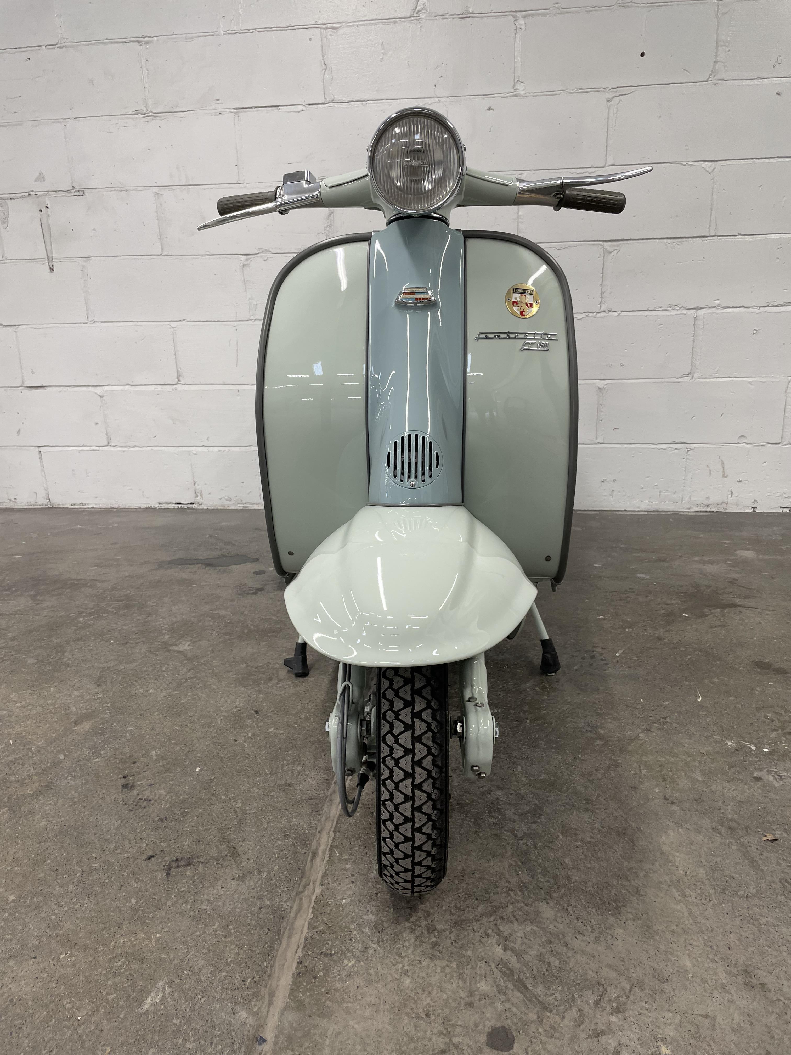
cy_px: 528
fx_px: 792
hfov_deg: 53.1
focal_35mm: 26
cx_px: 396
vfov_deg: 67.3
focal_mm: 4.2
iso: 64
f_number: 1.6
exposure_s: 1/100
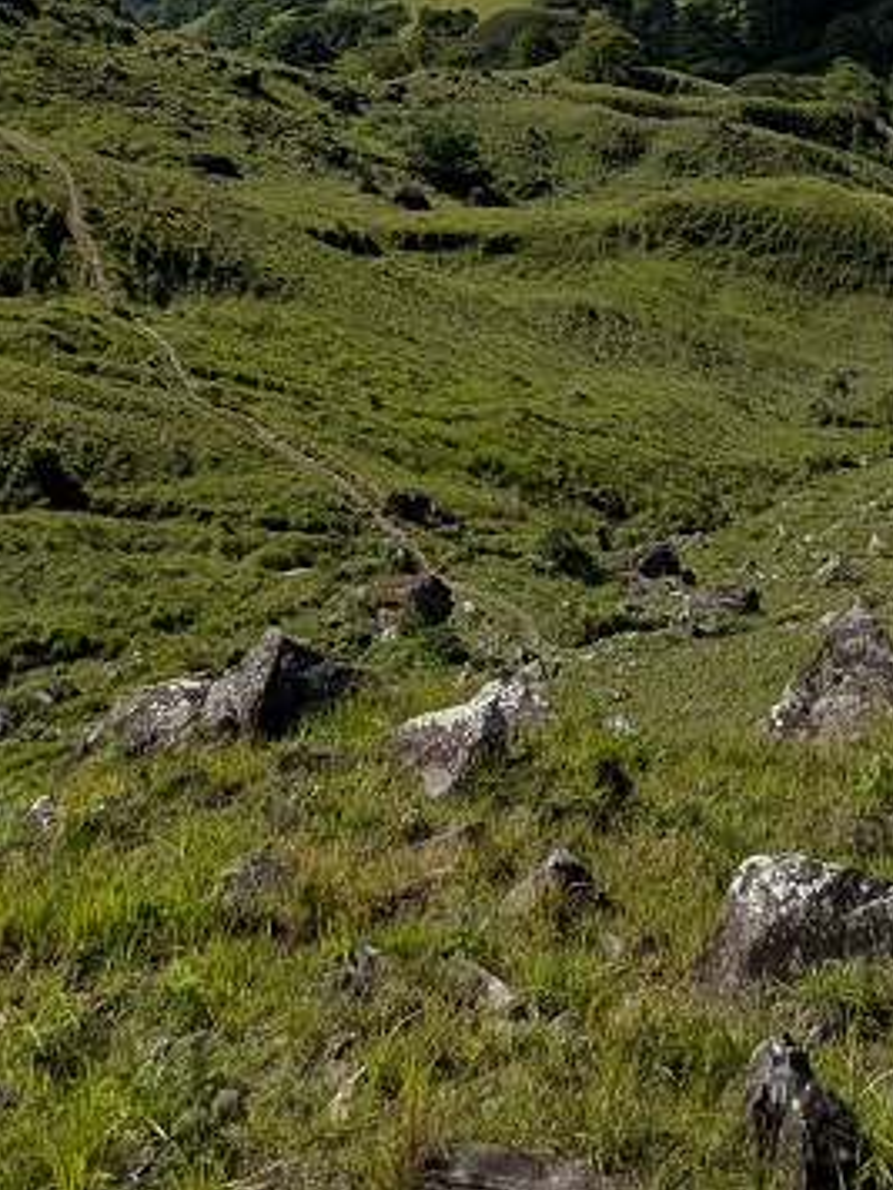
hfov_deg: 30.1
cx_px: 876
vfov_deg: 33.6
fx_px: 1548
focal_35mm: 45
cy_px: -261
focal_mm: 2.35
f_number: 2.2
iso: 41
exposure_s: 1/2066
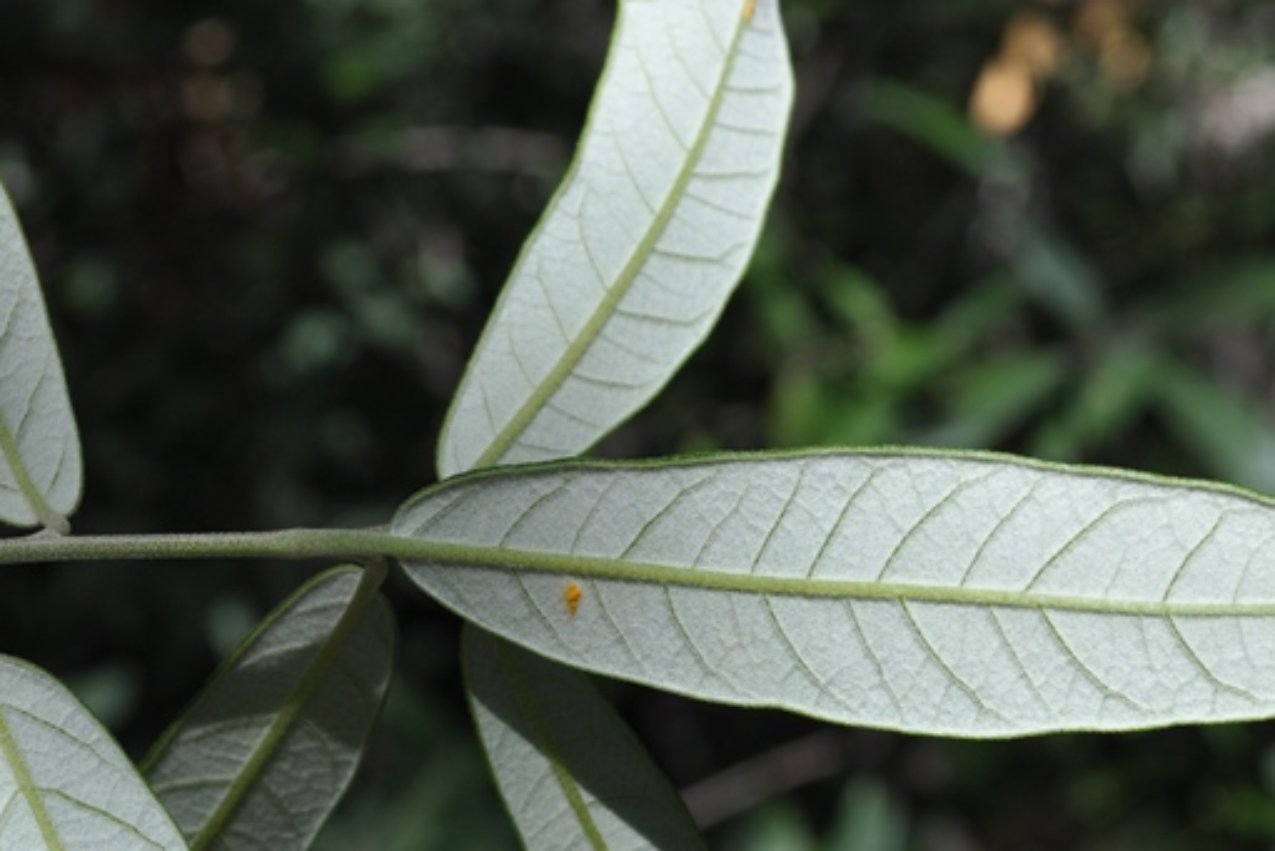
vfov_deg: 13.4
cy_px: 586
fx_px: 3613
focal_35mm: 102
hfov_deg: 20.0
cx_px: 816
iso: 200
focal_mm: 34
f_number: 8
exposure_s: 1/640
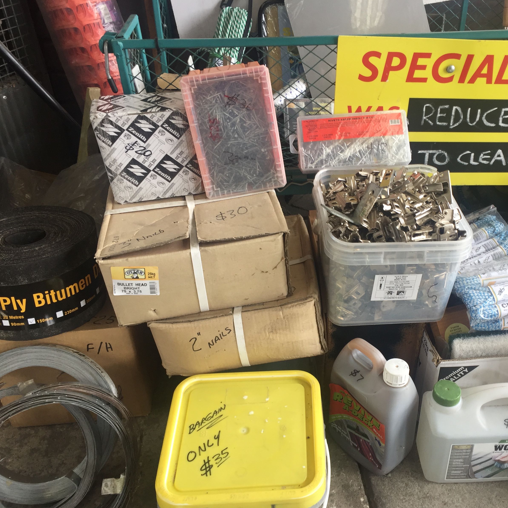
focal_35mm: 35
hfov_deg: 46.6
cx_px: 333
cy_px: 256
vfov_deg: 47.2
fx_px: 581
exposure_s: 1/50
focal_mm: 4.15
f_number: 2.2
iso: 40
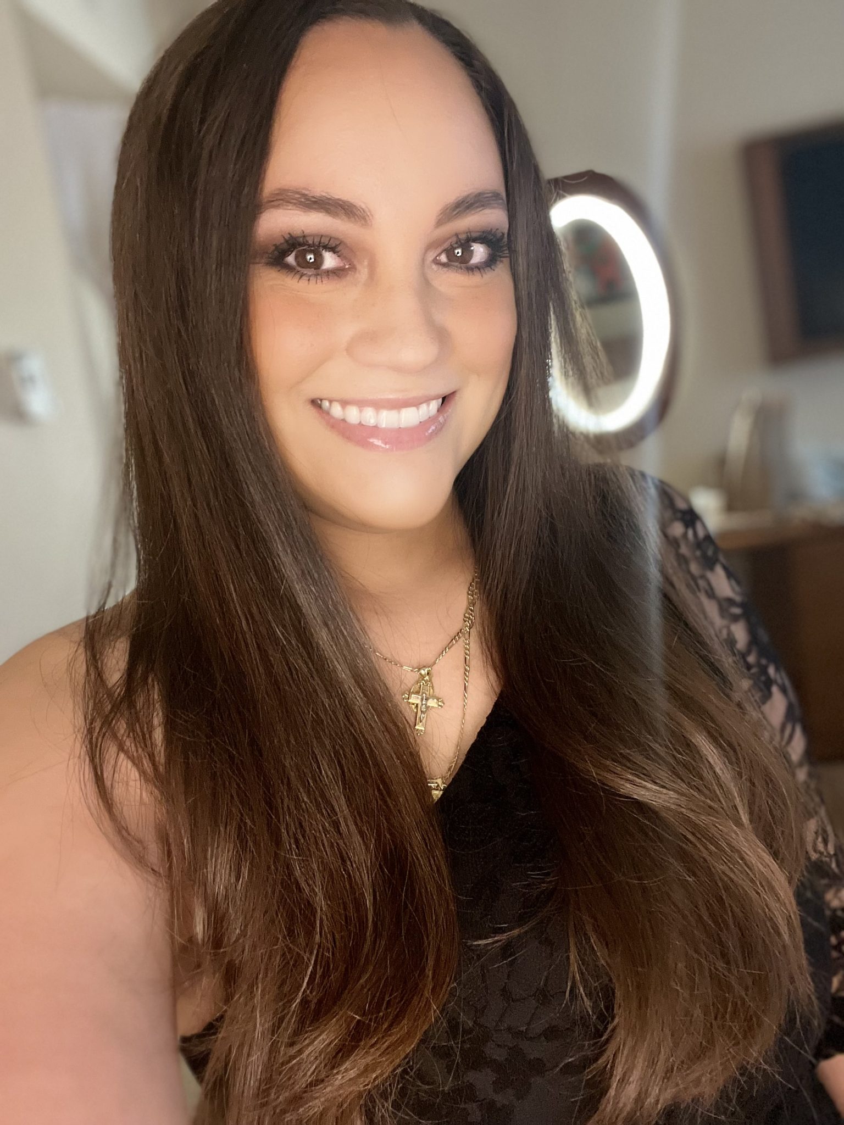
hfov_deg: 46.8
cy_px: 562
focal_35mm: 30
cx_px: 422
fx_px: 975
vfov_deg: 60.0
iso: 320
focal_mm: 2.71
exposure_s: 1/40
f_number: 2.2
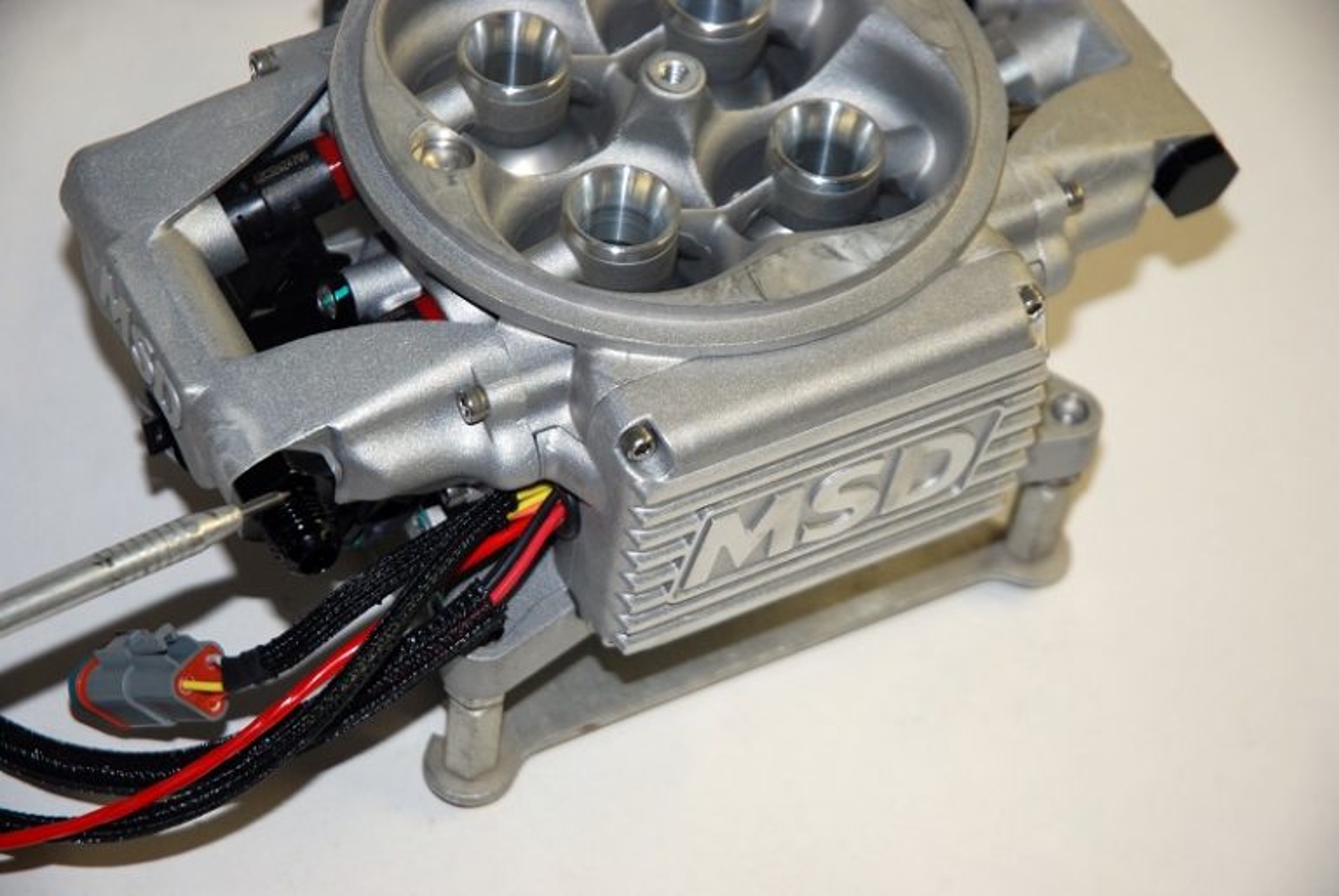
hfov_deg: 19.4
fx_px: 3910
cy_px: 448
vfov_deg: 13.1
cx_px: 670
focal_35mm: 105
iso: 100
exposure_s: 1/15
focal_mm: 70
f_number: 4.5
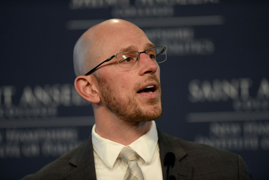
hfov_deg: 6.9
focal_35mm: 300
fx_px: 2242
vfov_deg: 4.6
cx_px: 134
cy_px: 90
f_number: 2.8
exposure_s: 1/800
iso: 2500
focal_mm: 300
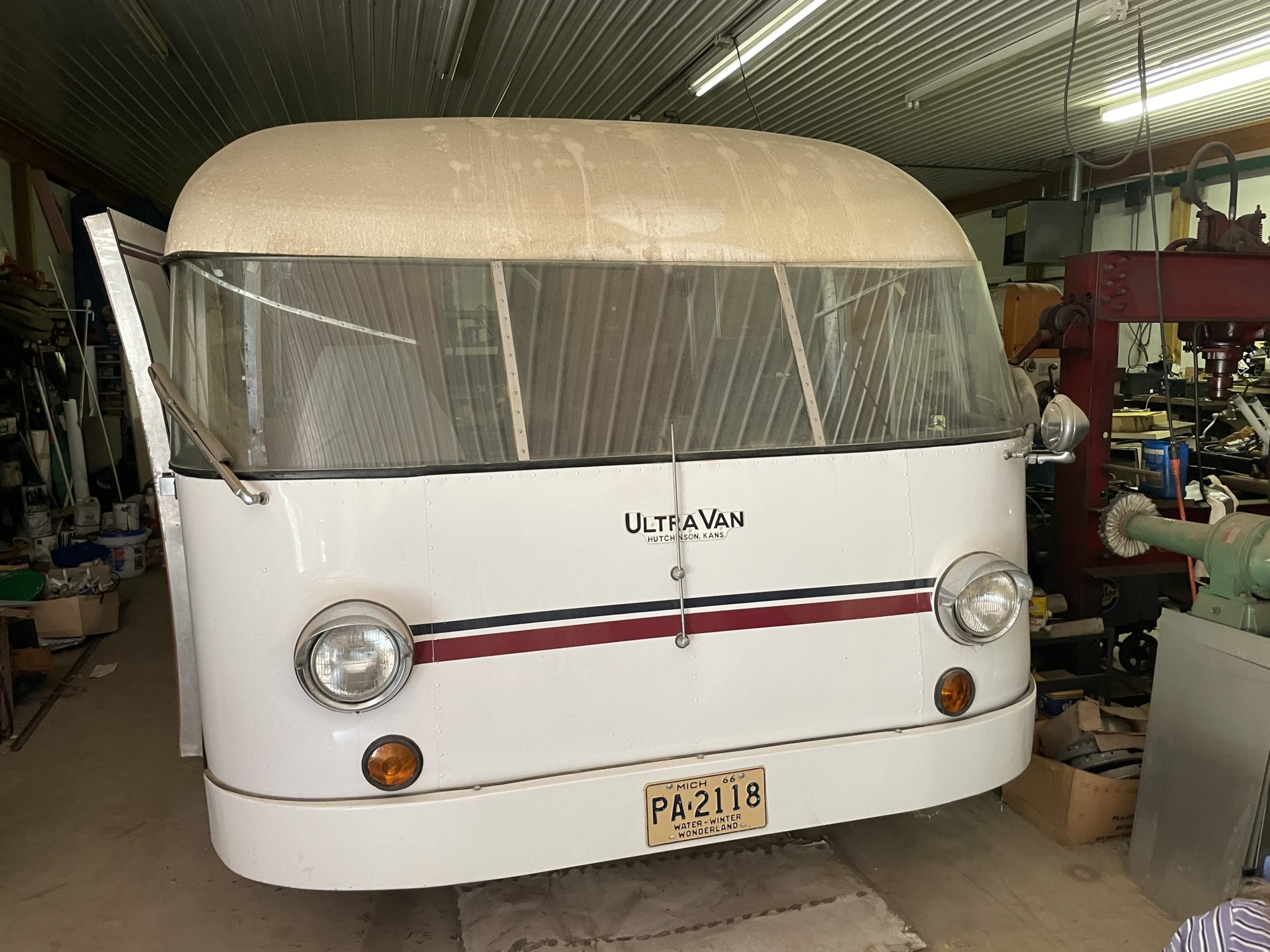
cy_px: 476
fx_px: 954
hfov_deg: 67.3
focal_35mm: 26
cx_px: 635
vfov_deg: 53.1
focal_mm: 4.2
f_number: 1.6
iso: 200
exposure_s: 1/60
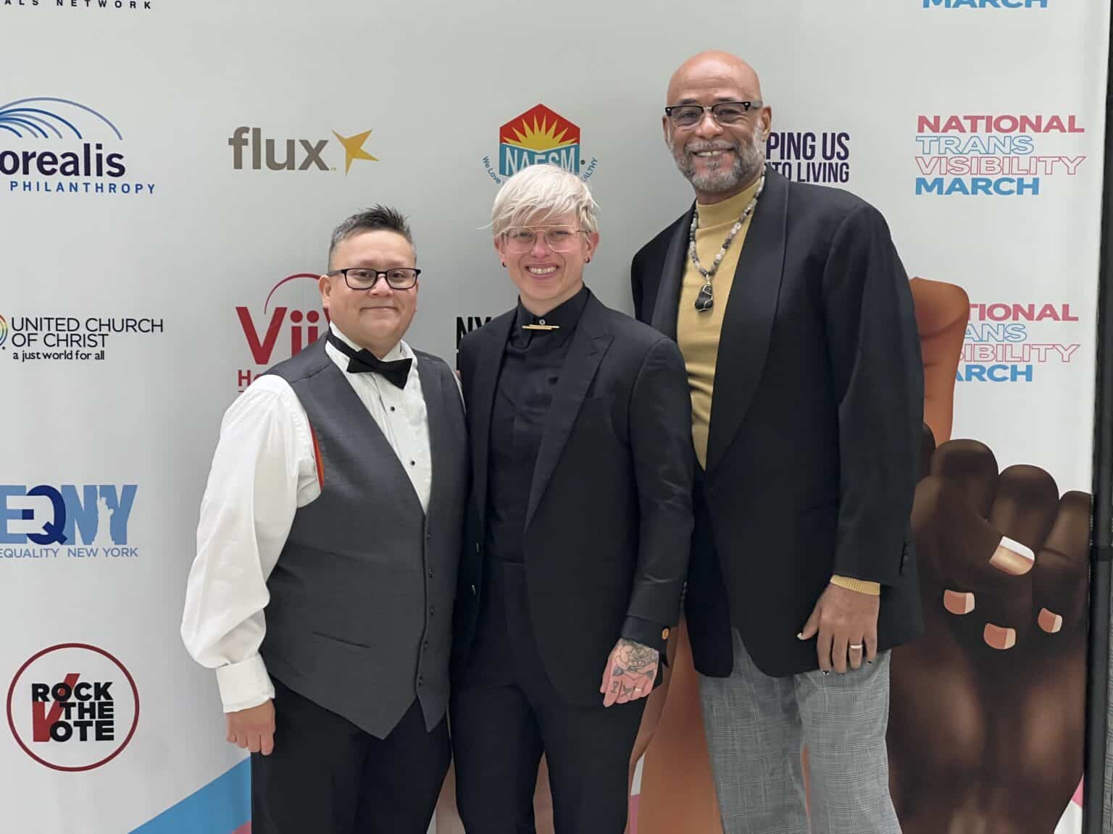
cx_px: 556
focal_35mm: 77
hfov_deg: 25.3
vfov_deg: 19.1
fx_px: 2476
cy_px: 417
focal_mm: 9
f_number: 2.8
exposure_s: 1/60
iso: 320
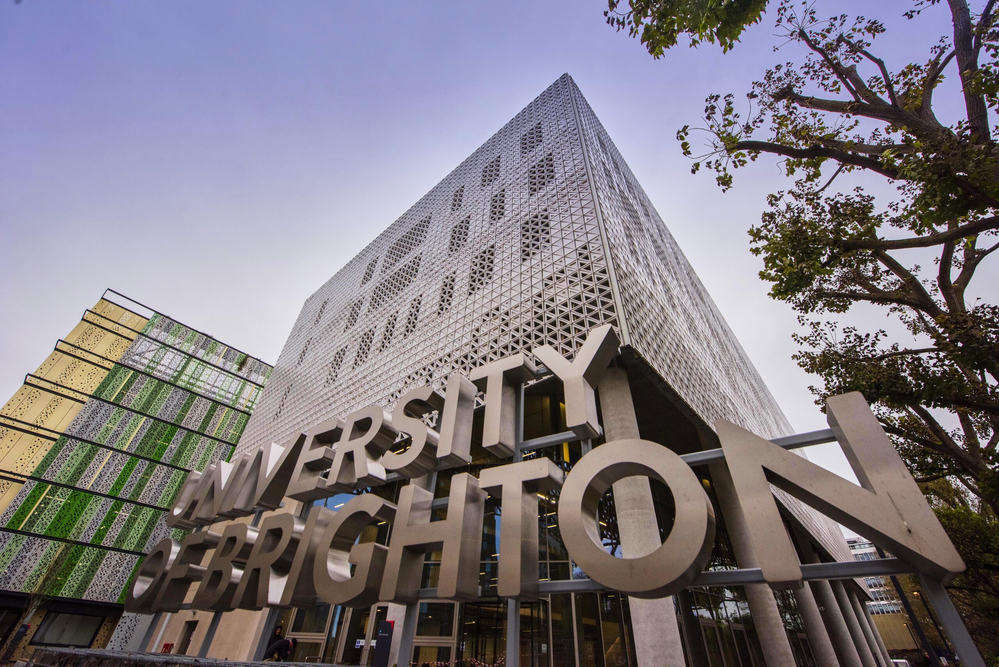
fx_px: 389
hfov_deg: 104.2
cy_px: 334
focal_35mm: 14
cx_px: 500
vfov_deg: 81.3
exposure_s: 1/500
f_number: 7.1
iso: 800
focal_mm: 14
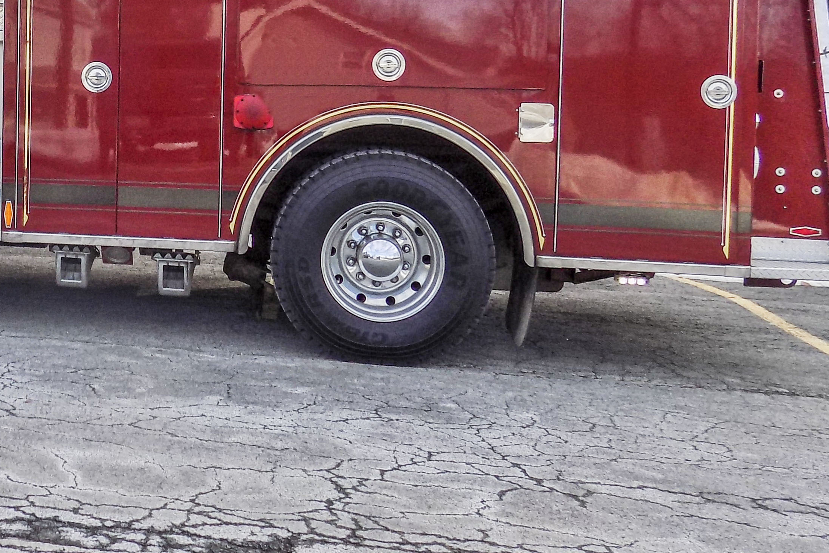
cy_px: 96
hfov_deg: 32.6
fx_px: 1289
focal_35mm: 56
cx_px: -11
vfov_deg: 23.8
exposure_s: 1/320
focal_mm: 4
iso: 80
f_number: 3.1
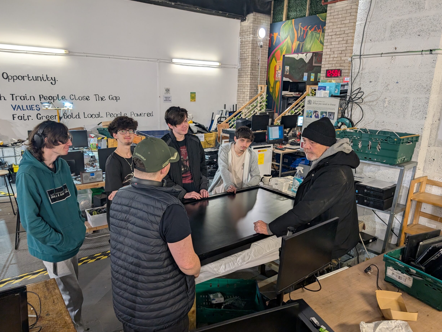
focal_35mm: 25
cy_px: 171
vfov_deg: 54.9
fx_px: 319
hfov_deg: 69.4
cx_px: 216
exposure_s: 1/100
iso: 287
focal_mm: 6.9
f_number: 1.68
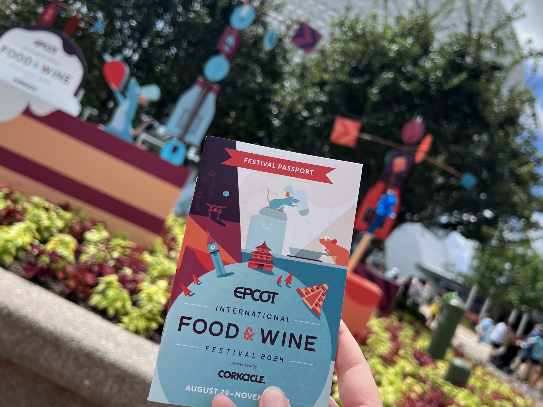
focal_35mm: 33
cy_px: 181
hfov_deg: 55.2
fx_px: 518
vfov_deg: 42.9
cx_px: 301
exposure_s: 1/2571
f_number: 1.5
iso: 50
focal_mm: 5.7
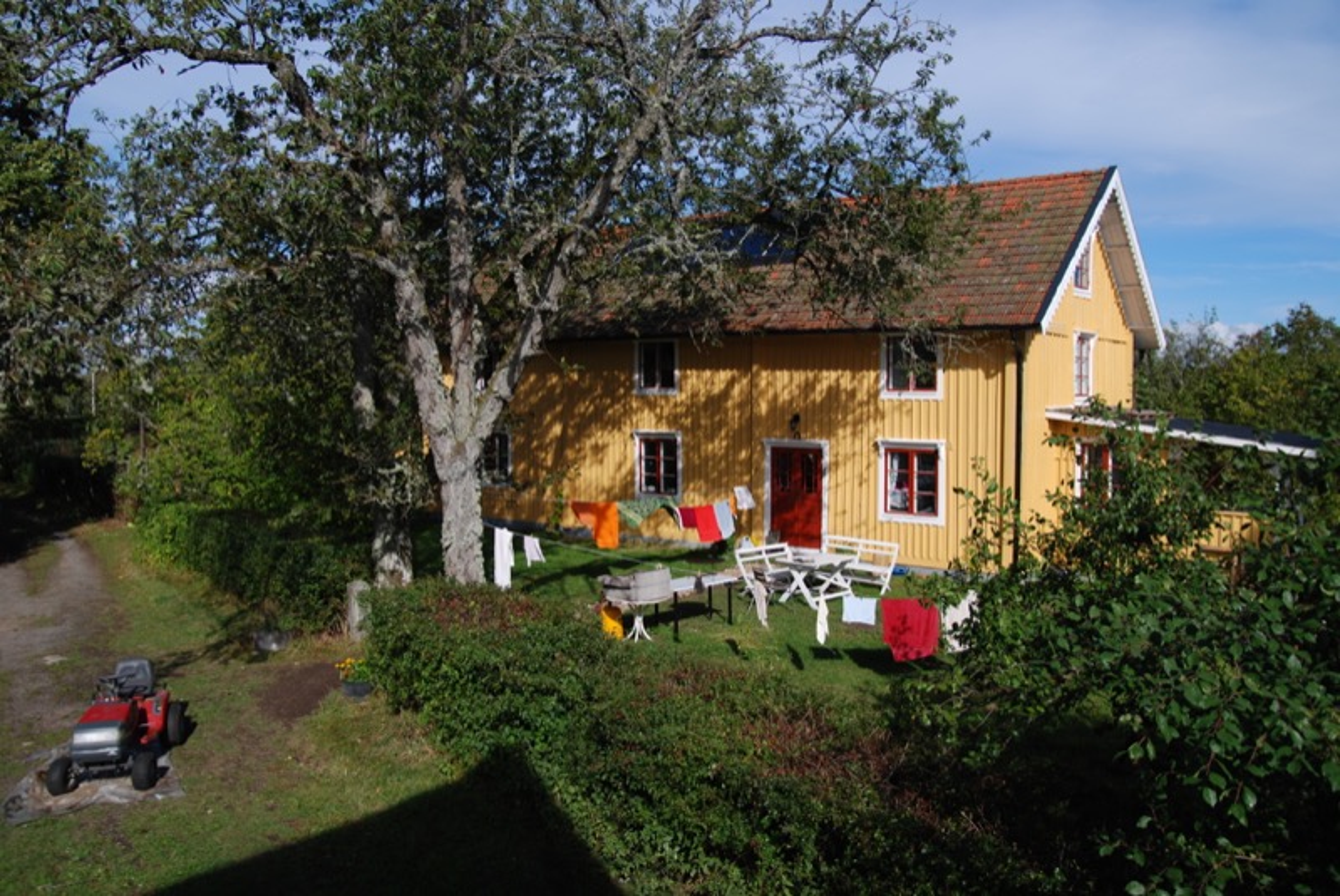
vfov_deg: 25.8
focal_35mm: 52
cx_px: 670
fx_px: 1956
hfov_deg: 37.8
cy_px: 448
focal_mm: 35
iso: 100
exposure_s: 1/1000
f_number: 4
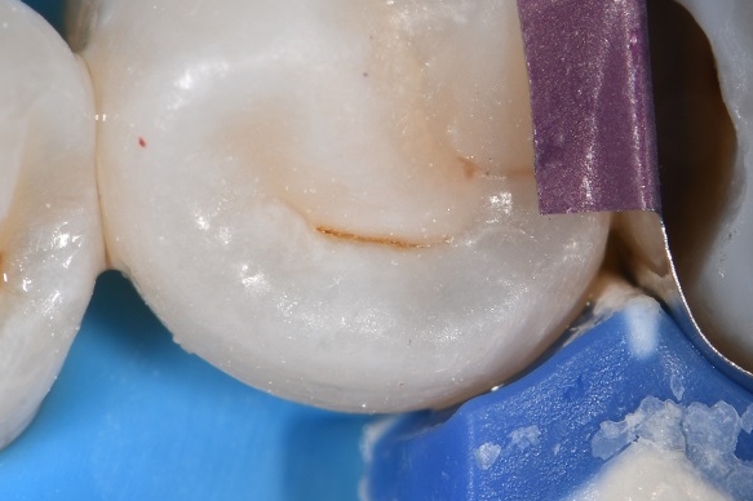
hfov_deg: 5.7
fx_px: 7609
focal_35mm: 364
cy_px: 103
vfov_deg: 3.8
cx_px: 704
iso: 200
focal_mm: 105
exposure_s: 1/160
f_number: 32
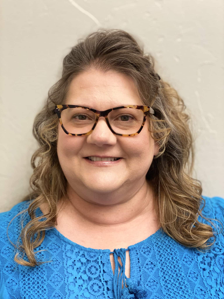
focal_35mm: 52
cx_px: 112
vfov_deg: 36.8
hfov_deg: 28.0
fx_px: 449
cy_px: 150
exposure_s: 1/40
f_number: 2
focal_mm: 6
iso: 125
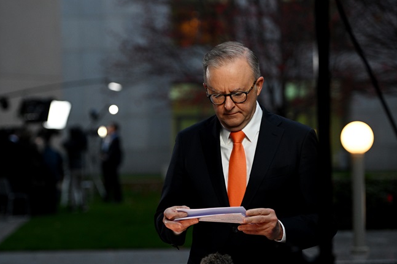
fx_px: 1069
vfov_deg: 14.1
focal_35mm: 97
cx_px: 175
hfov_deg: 21.0
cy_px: 137
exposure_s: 1/800
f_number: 2.8
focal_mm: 86
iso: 2000
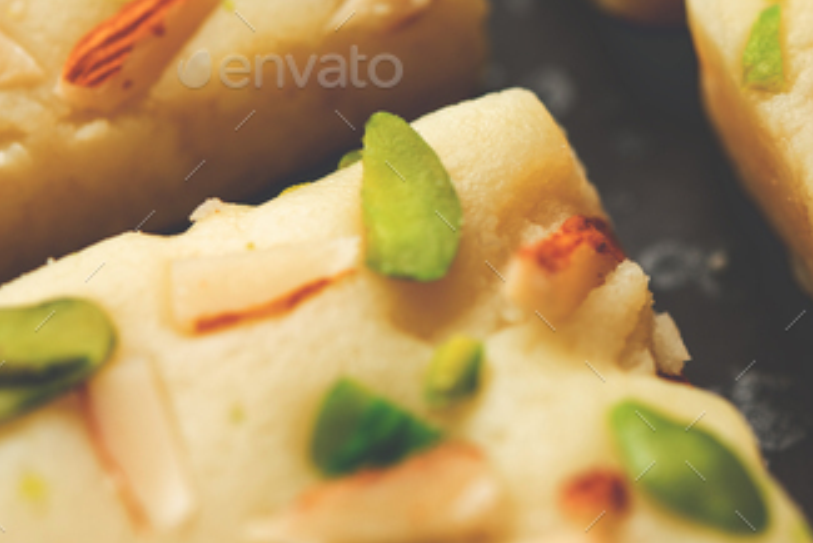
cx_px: 658
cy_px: 188
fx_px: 2463
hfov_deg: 18.6
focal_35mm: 109
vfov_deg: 12.6
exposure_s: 1/125
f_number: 5.6
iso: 125
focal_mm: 60
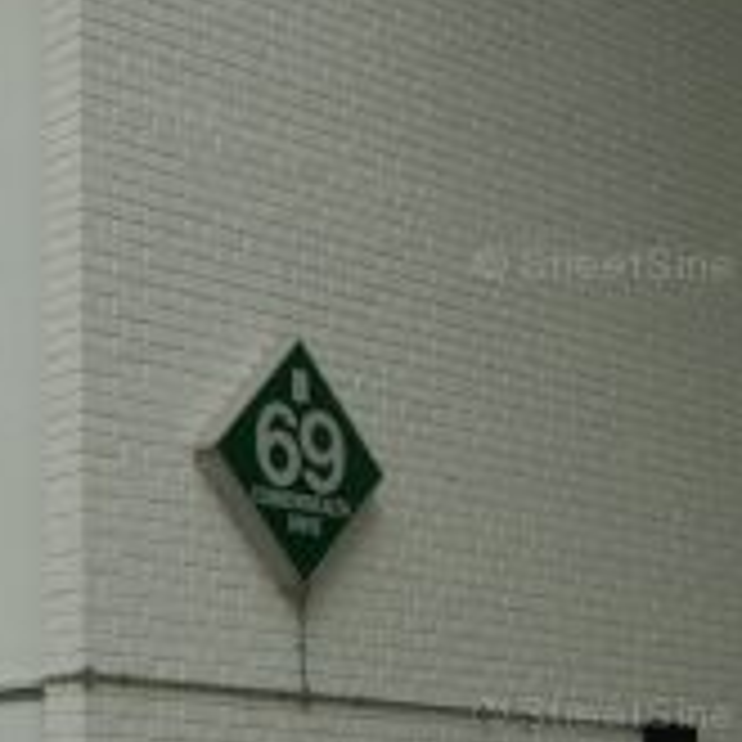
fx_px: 2061
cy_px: 614
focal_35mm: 85
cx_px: -90
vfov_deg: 20.1
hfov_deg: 19.5
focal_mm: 20
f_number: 4
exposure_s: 1/100
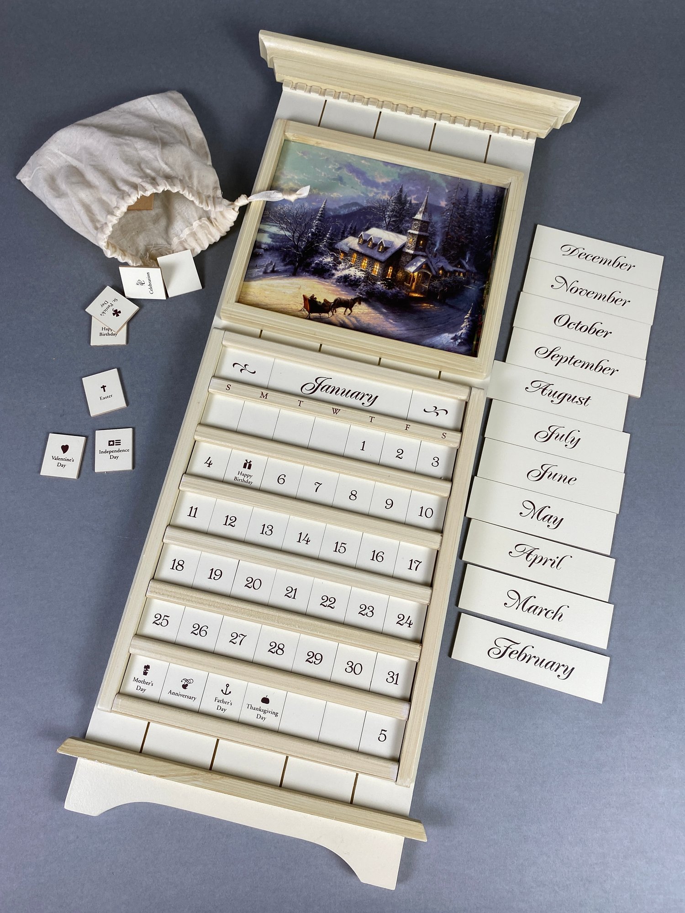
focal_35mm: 26
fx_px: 686
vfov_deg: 67.3
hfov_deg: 53.1
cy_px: 456
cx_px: 342
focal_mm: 4.25
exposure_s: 1/120
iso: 40
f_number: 1.8
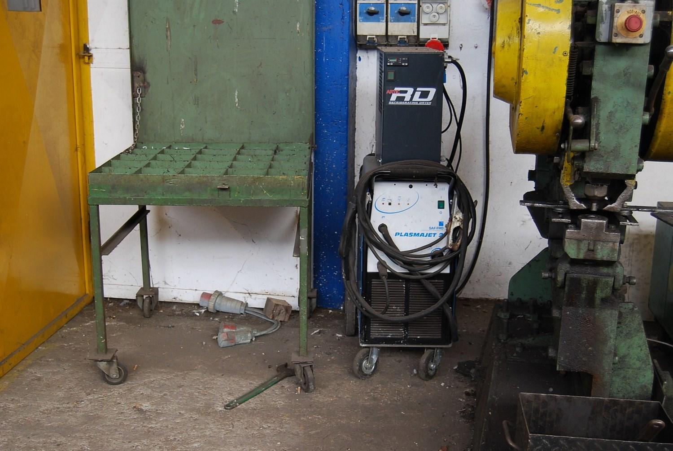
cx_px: 336
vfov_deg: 29.9
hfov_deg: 43.6
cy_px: 226
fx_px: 842
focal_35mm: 45
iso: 200
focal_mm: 30
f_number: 4.2
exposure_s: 1/50
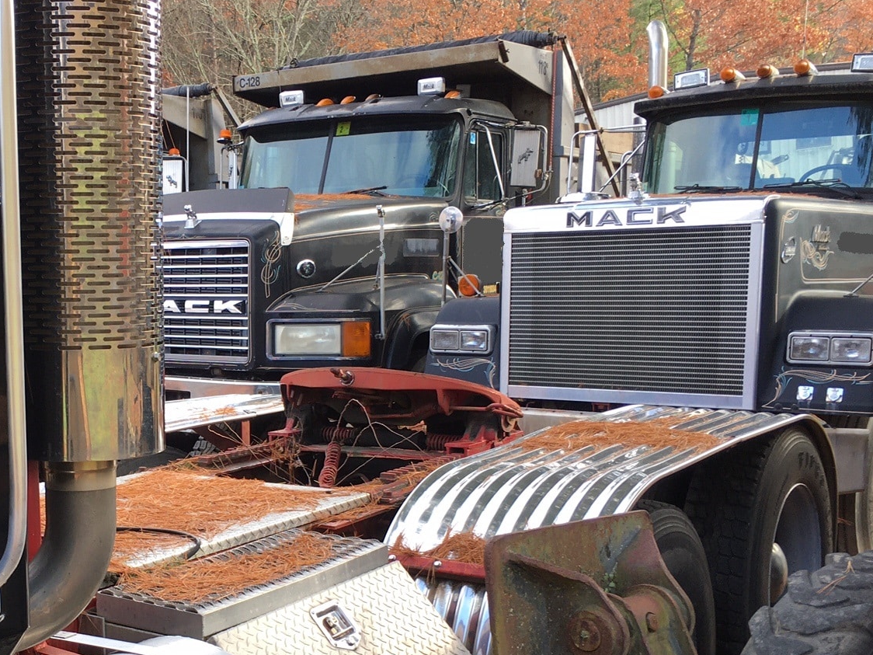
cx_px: 165
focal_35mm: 52
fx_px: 1311
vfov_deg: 27.8
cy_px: 464
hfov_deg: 35.5
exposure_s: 1/120
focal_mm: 4.15
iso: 25
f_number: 2.2
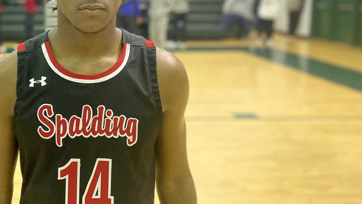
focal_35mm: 50
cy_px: 48
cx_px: 54
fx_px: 480
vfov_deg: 23.7
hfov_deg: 39.1
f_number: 1.8
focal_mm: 4.25
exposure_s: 1/60
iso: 320
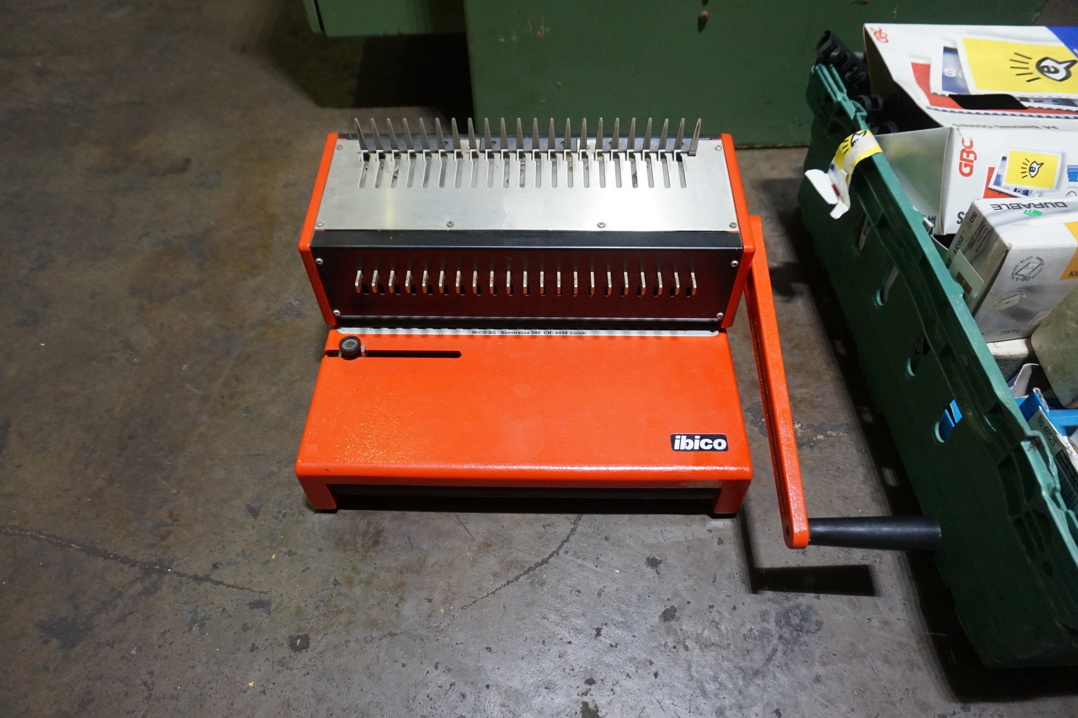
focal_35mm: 24
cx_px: 539
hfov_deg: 73.8
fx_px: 718
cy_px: 359
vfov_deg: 53.1
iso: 1600
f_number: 3.5
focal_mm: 16
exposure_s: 1/160
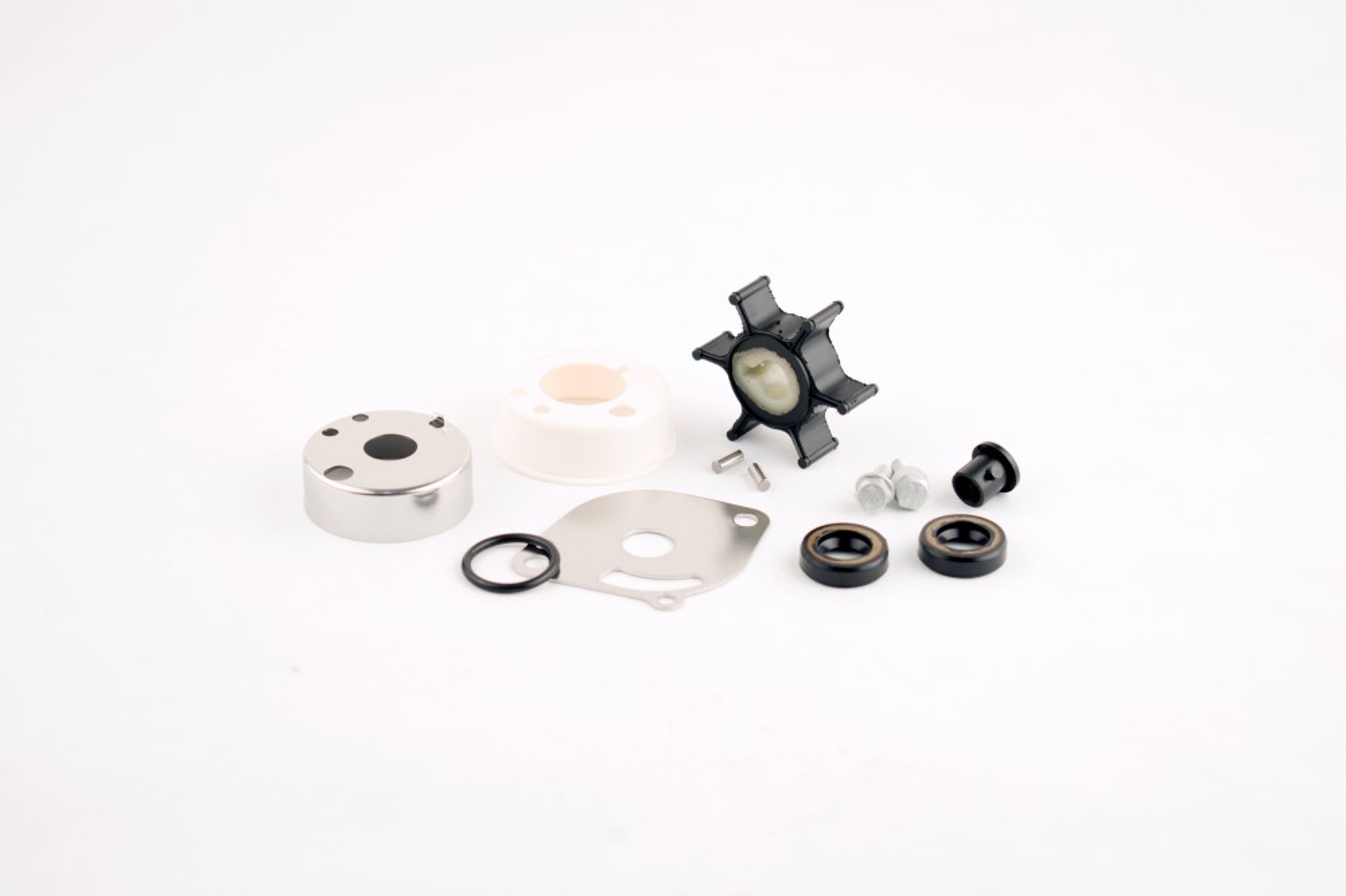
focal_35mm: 82
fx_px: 3083
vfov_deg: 16.5
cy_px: 448
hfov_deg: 24.6
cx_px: 673
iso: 100
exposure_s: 1/20
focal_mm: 55
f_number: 5.6
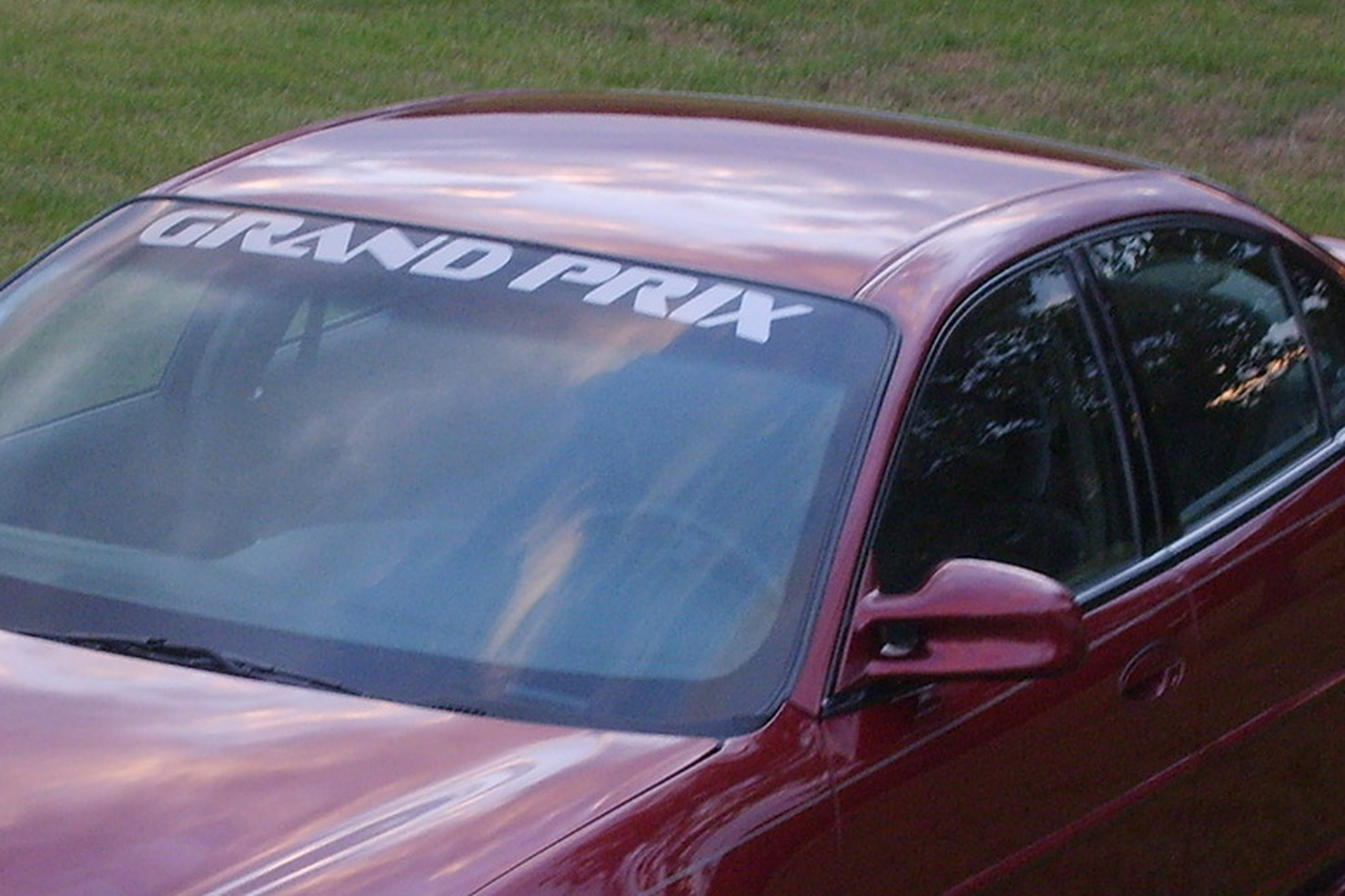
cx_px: 414
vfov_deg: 8.8
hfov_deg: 13.2
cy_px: 753
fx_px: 5789
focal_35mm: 155
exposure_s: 1/45
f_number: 3.9
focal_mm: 12
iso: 123
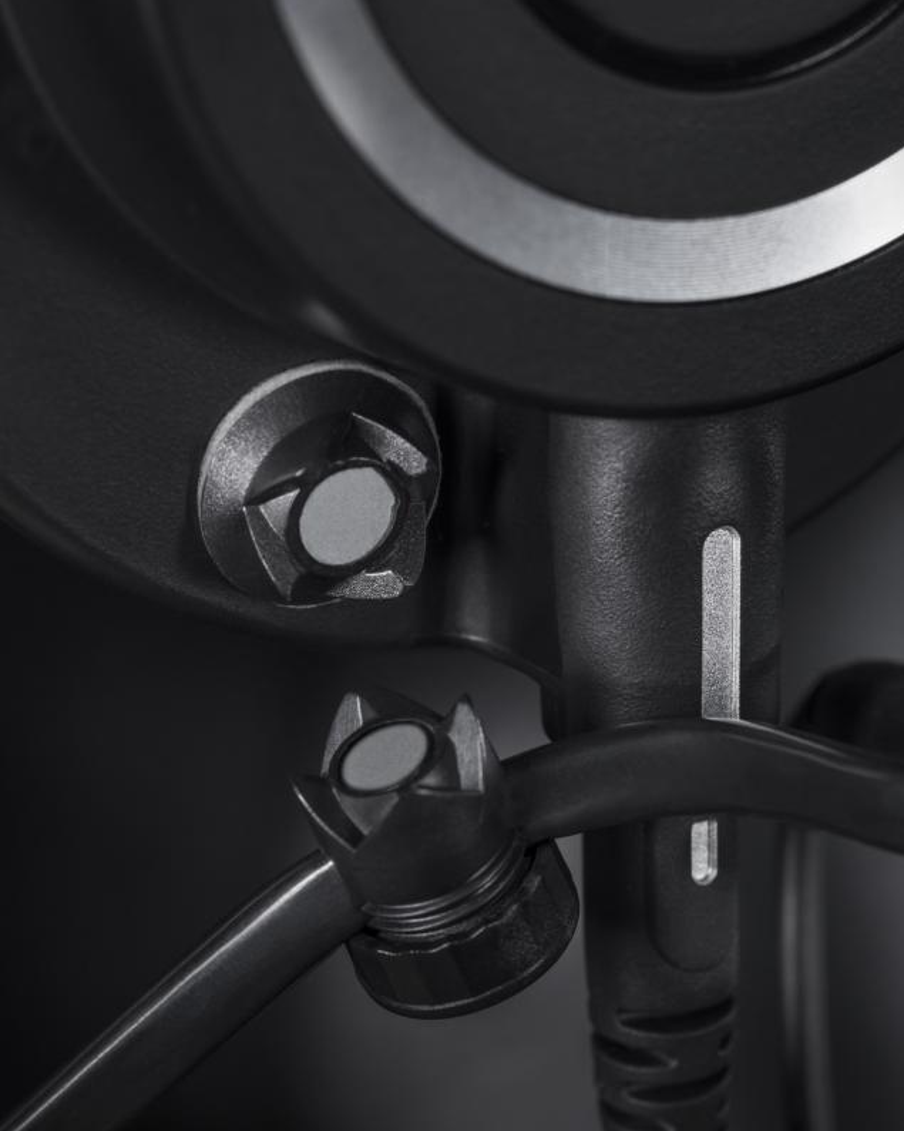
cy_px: 563
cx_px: 535
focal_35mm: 149
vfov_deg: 12.9
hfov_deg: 10.4
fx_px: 4984
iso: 250
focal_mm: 105
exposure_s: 1/200
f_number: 13
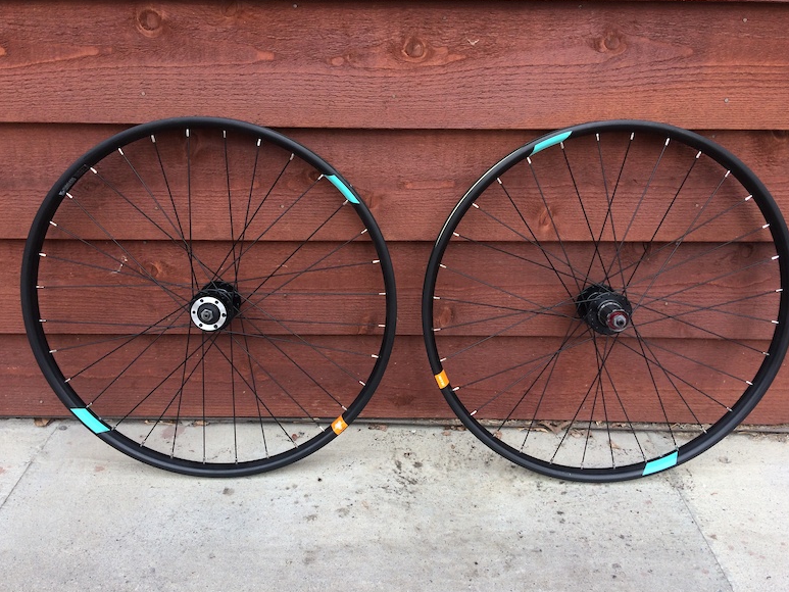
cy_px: 301
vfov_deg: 46.8
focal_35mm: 30
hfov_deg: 60.0
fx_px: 684
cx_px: 390
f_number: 2.2
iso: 32
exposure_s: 1/436
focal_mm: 4.15
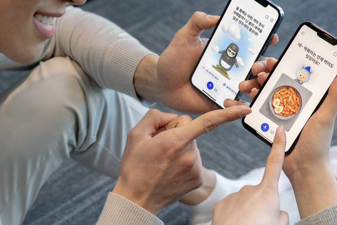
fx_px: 936
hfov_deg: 20.4
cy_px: 57
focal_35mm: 100
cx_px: 138
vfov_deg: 13.7
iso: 400
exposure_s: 1/125
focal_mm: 66
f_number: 5
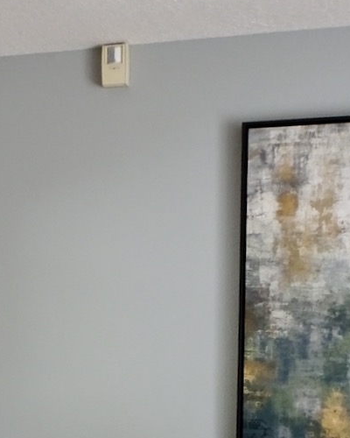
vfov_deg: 29.8
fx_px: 777
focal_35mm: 60
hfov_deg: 24.9
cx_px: 66
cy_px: 416
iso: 800
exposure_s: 1/20
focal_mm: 4.1
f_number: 3.5
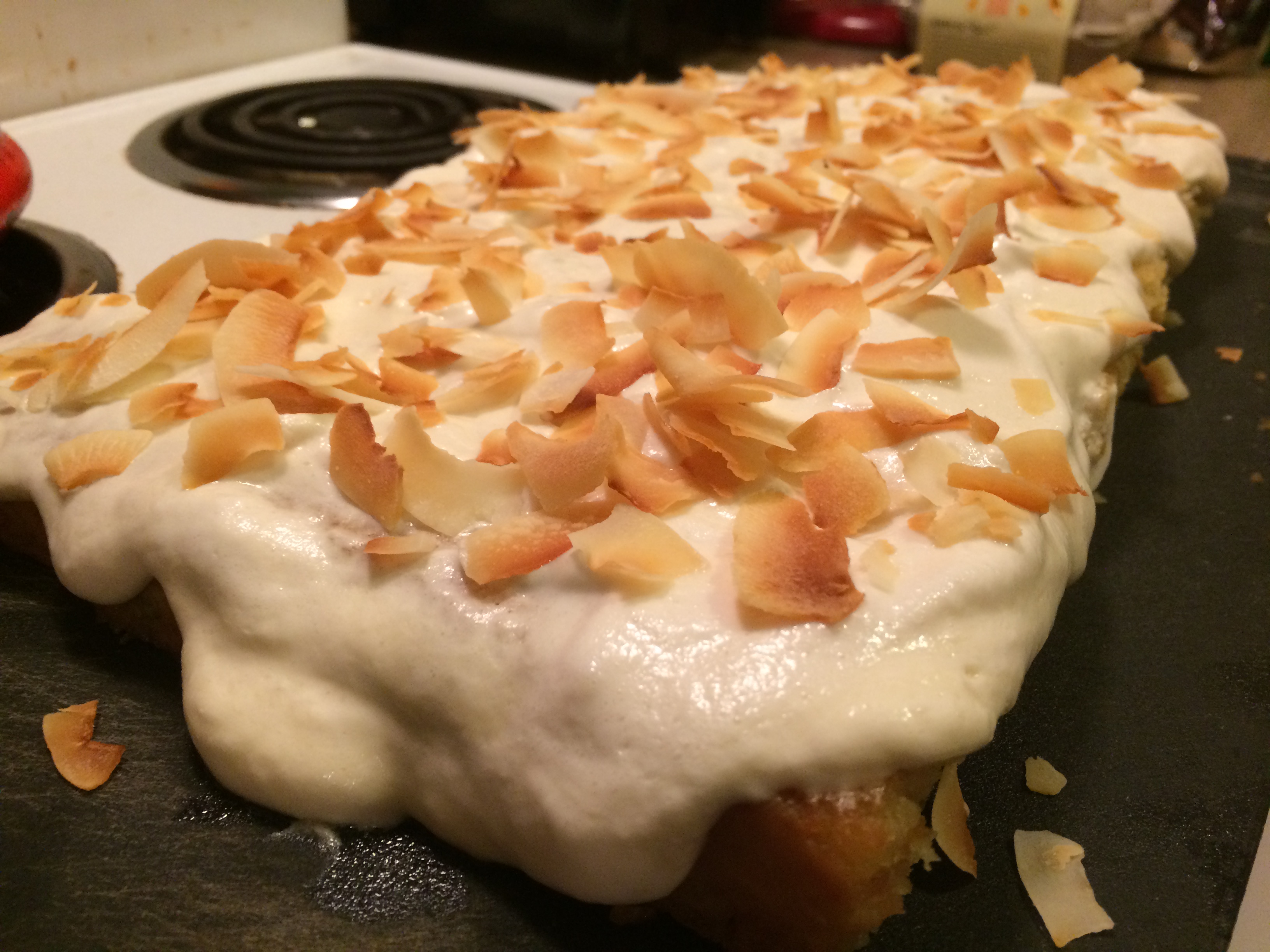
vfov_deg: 48.2
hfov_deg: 61.7
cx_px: 635
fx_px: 1064
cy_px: 476
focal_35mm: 29
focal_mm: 4.15
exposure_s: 1/30
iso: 160
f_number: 2.2
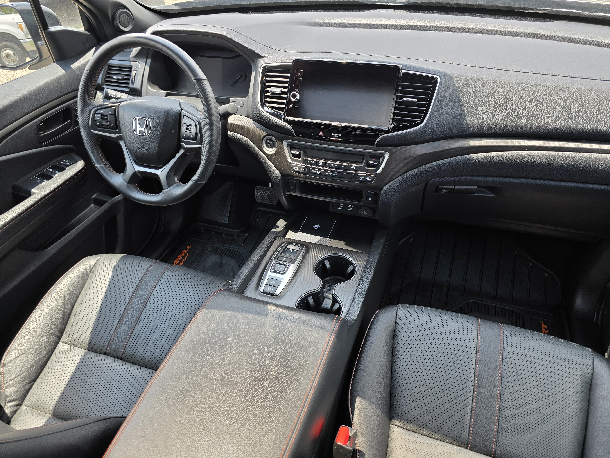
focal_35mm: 23
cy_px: 229
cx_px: 305
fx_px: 405
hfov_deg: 73.9
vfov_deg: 58.9
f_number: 1.7
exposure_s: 1/180
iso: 25
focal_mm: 6.3
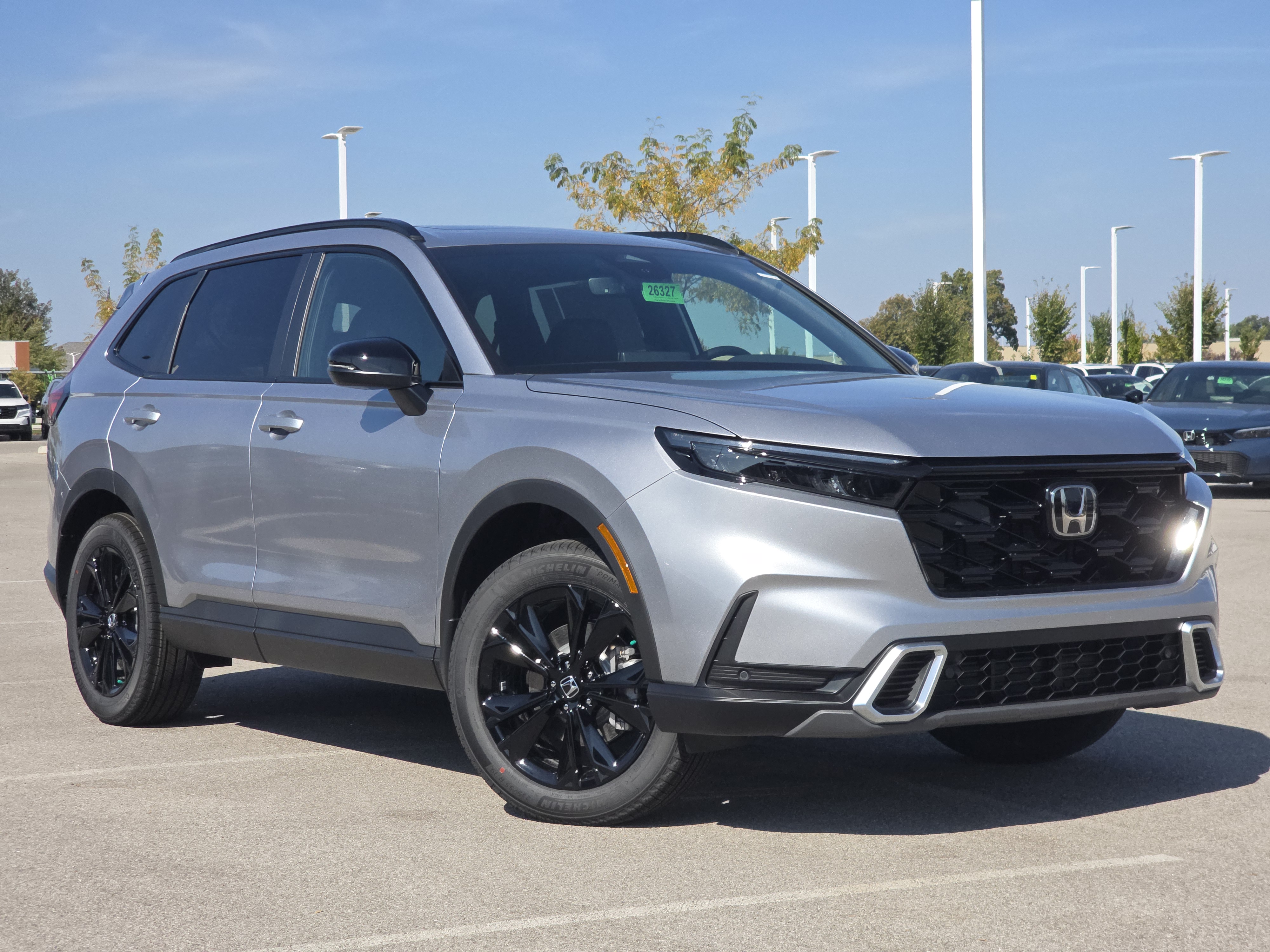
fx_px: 2531
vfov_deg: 21.3
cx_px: 635
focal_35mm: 69
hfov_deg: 28.2
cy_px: 476
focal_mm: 7.9
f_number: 2.4
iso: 50
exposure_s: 1/2410
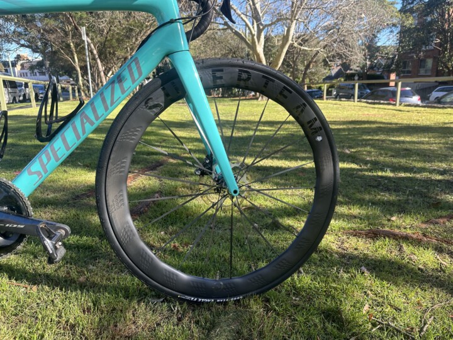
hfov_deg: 71.6
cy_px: 170
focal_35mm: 24
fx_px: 314
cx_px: 226
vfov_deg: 56.8
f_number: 1.78
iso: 80
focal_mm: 6.86
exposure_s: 1/646
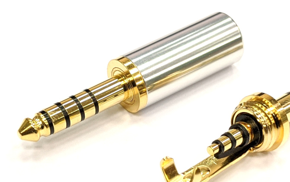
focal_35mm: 41
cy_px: 105
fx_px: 324
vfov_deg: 31.2
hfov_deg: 47.8
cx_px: 180
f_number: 1.8
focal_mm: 4.44
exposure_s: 1/120
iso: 146
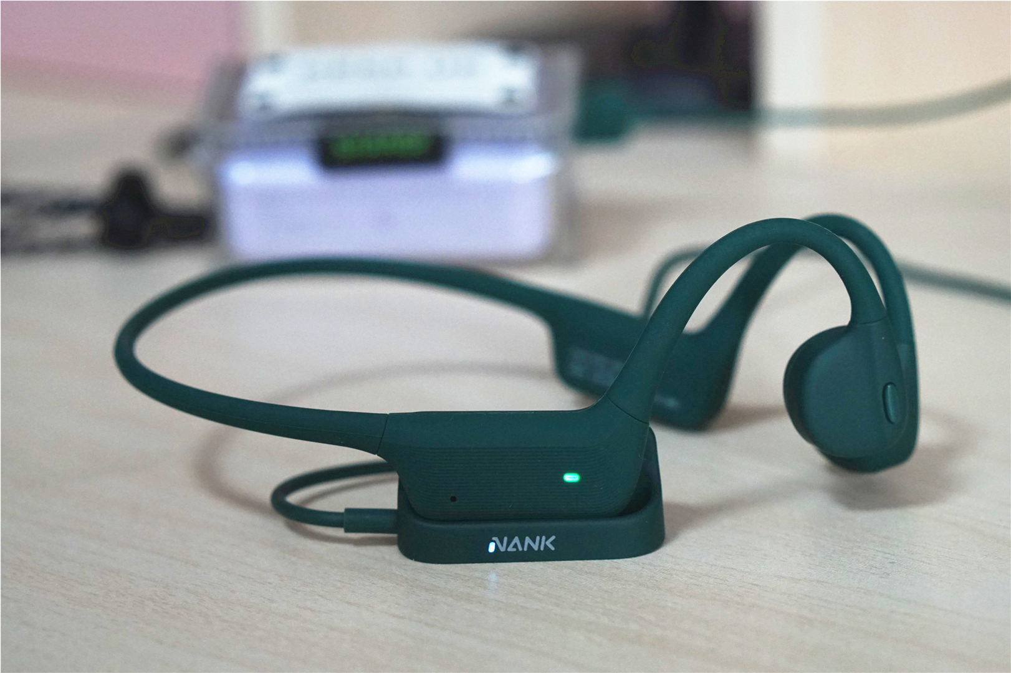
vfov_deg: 18.2
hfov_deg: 27.0
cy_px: 336
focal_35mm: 75
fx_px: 2105
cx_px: 506
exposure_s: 1/80
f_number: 4
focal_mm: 50
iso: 1000
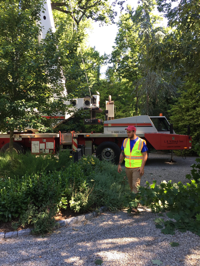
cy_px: 133
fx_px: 223
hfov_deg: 48.2
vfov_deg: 61.7
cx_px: 100
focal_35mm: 29
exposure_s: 1/120
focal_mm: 4.15
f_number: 2.2
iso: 32
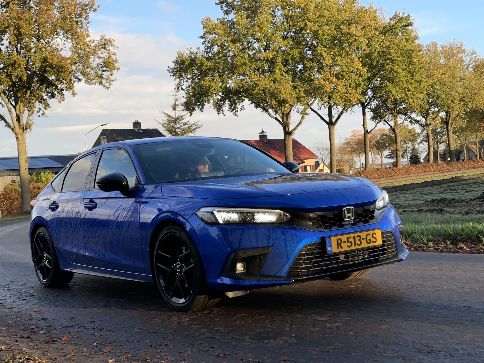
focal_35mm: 48
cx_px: 242
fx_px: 671
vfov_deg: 30.3
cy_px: 182
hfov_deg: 39.7
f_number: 1.78
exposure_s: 1/903
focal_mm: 6.86
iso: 64
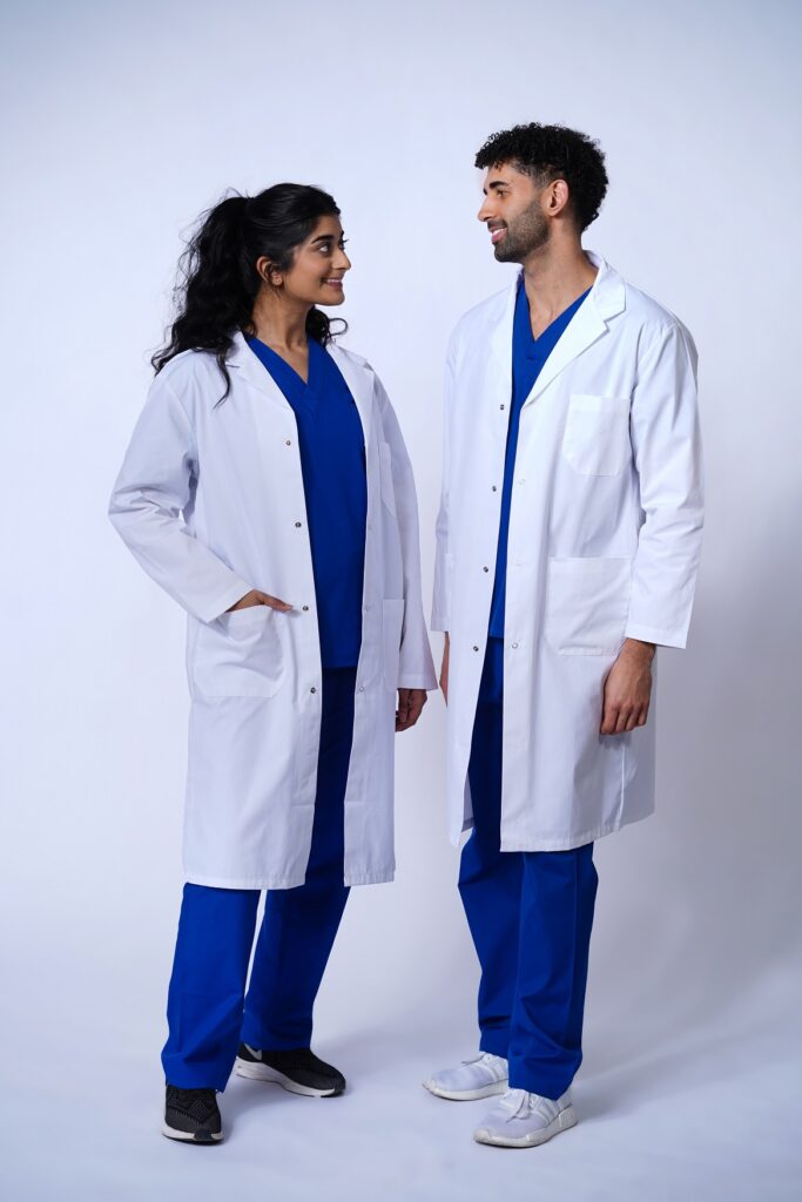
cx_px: 401
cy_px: 601
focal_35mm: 85
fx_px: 2839
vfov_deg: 23.9
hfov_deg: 16.1
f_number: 4
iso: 80
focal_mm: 85
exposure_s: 1/125
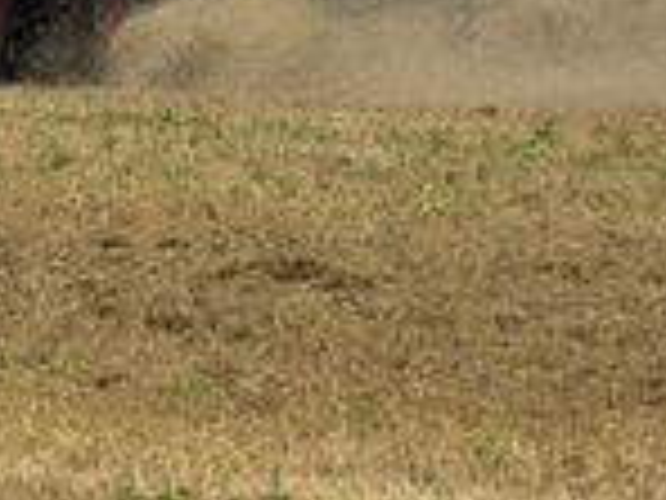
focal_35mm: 1363
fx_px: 26224
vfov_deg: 1.1
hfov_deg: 1.4
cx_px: -1350
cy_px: -227
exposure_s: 1/800
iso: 800
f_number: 13
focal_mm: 205
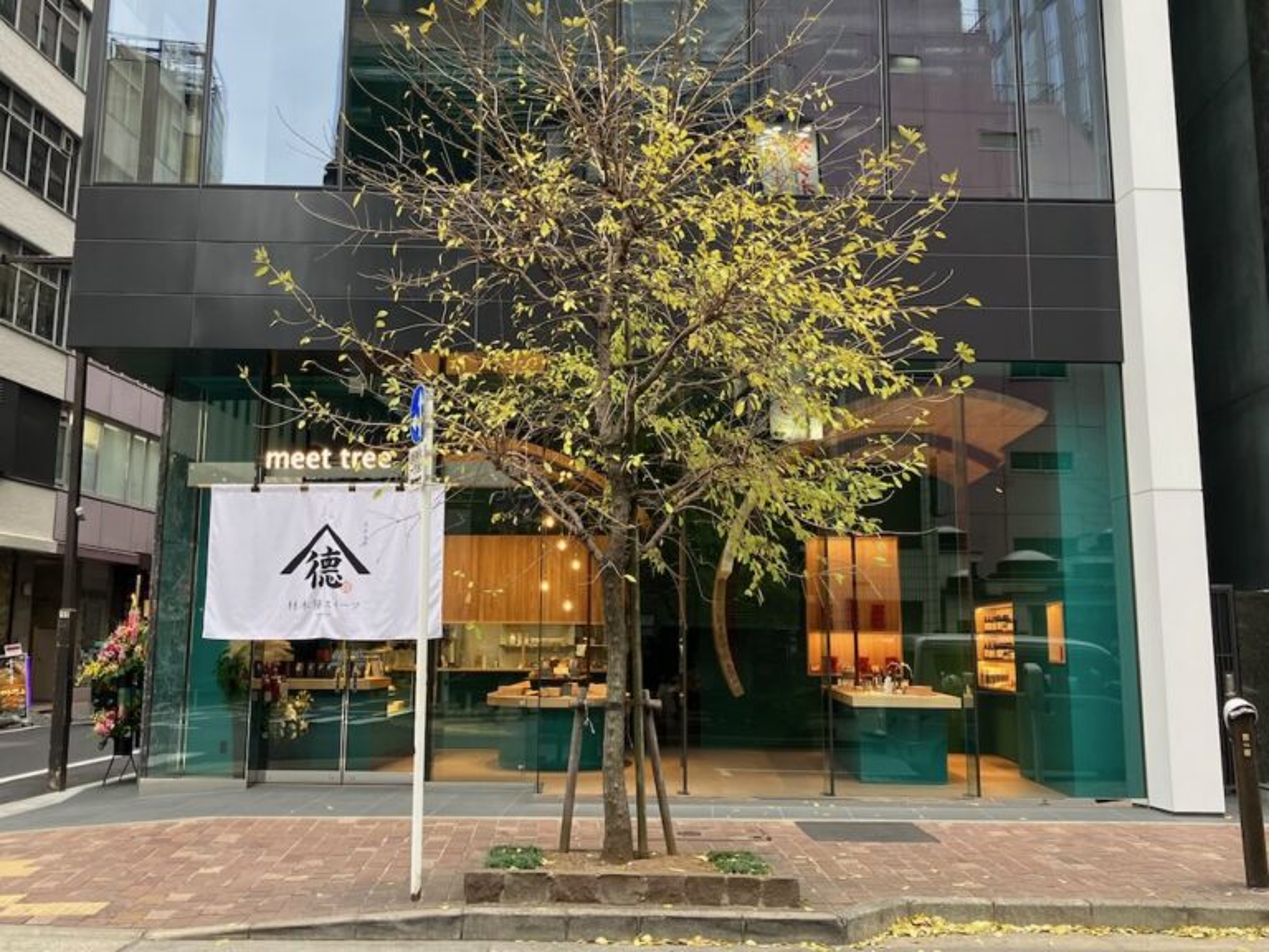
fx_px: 1026
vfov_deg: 49.7
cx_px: 634
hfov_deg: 63.4
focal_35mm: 28
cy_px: 476
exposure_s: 1/100
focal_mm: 3.99
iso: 50
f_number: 1.8
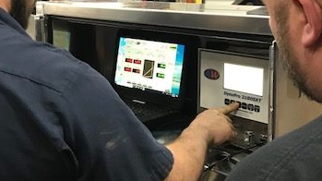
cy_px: 52
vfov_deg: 21.3
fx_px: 478
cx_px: 136
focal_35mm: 56
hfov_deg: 37.1
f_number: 1.8
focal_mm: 3.99
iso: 64
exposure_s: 1/15
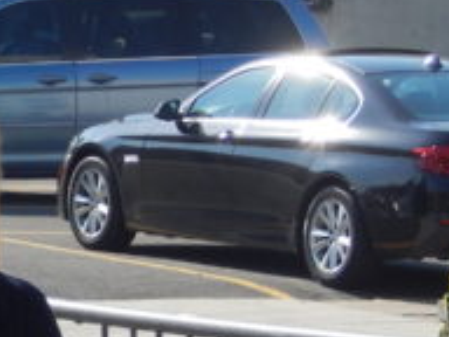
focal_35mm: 420
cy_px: 360
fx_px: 5448
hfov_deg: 4.7
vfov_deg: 3.5
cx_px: -309
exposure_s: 1/500
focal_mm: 18.7
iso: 125
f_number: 4.5
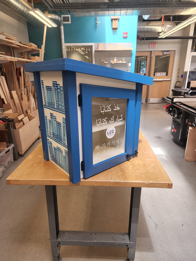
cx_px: 98
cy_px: 130
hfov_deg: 58.9
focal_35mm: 23
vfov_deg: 73.9
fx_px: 174
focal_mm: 6.4
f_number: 1.8
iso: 160
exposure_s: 1/180
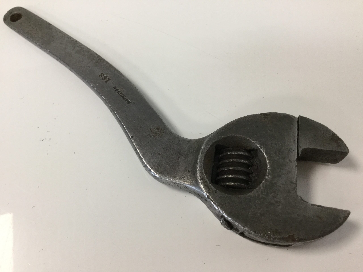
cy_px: 136
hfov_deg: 58.4
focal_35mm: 31
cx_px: 182
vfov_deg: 45.4
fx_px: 325
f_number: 2.4
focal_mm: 3.3
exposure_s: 1/33
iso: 50
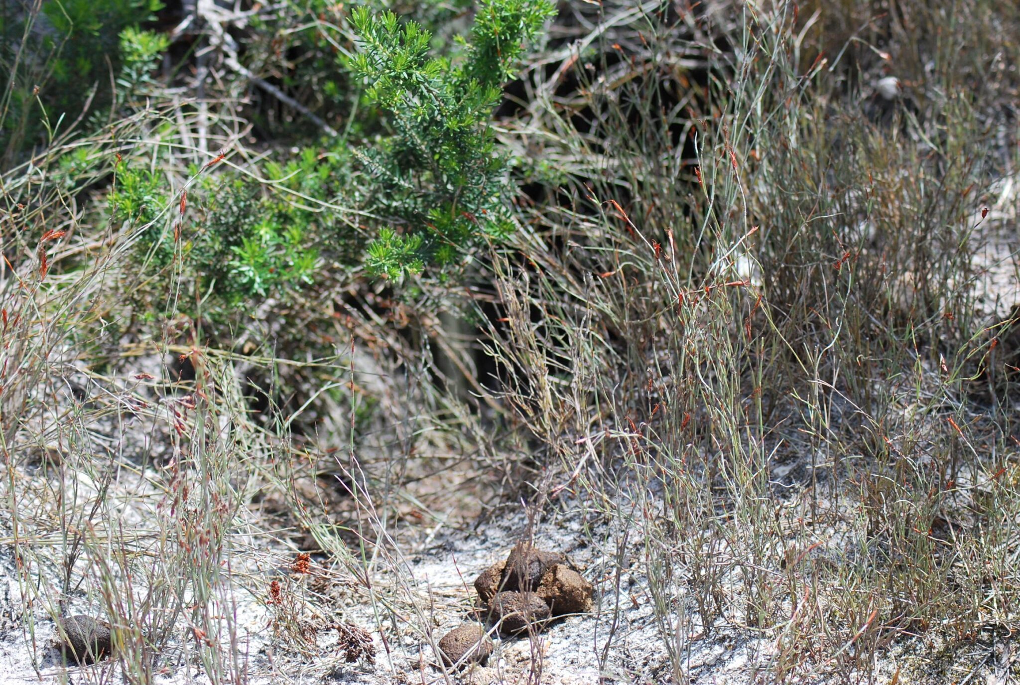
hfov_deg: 19.4
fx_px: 2981
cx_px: 510
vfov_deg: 13.1
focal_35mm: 105
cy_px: 342
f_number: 5.6
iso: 200
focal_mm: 70
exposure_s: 1/500
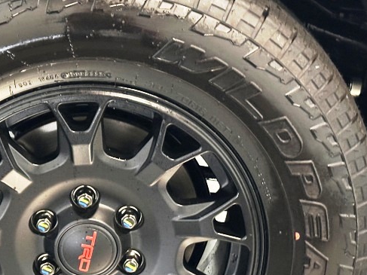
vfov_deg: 14.5
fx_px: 1071
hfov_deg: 19.2
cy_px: 229
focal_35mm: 101
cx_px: 69
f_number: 1.78
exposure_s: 1/20
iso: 640
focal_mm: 6.86
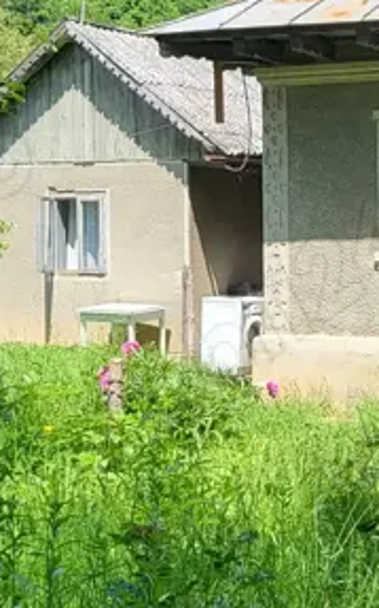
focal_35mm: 96
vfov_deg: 21.6
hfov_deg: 13.0
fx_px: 1589
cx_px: 546
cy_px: 339
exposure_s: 1/767
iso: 40
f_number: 1.8
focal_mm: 5.4
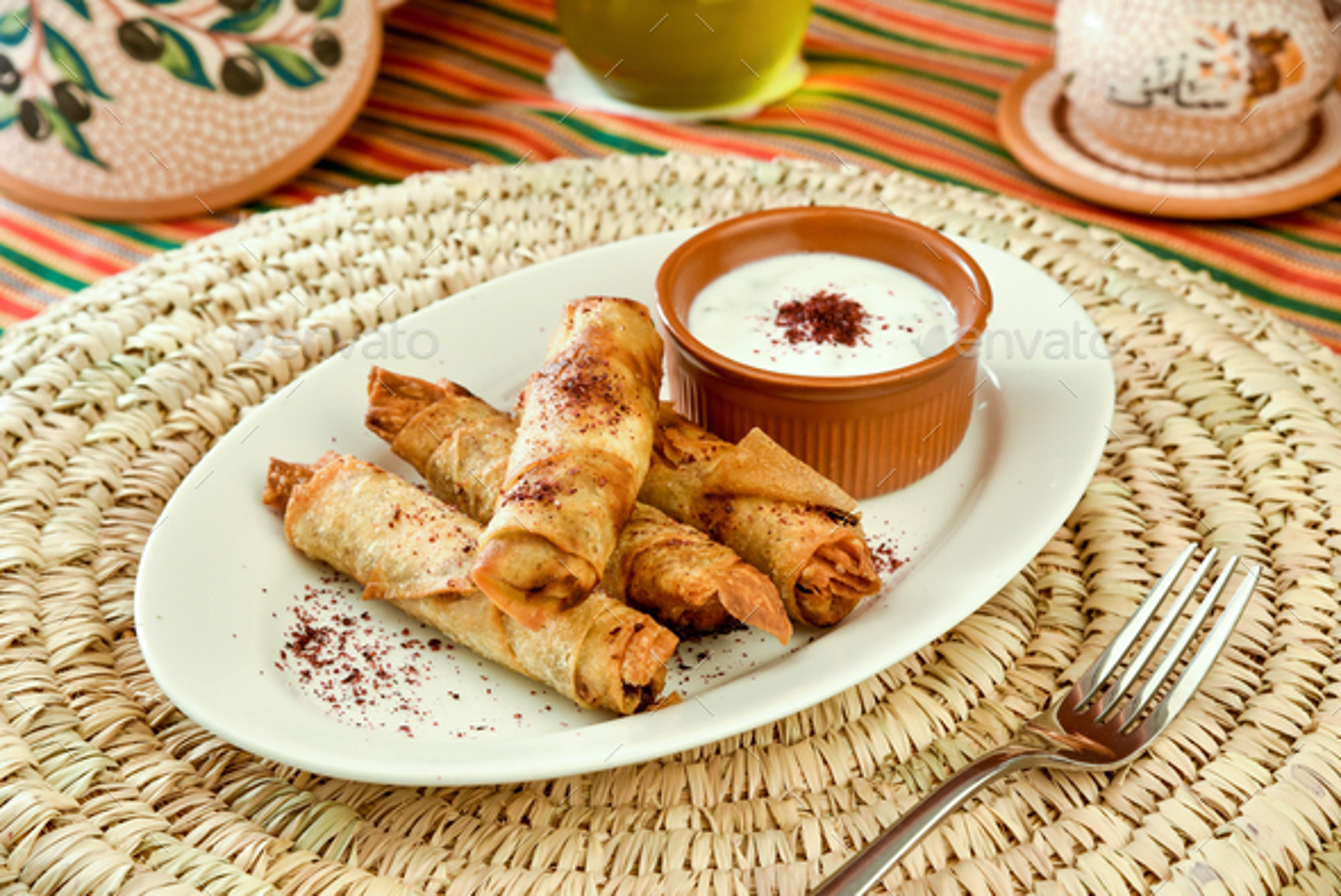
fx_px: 3429
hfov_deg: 22.1
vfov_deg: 14.9
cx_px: 670
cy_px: 448
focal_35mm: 92
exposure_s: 1/15
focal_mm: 92
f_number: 10
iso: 400
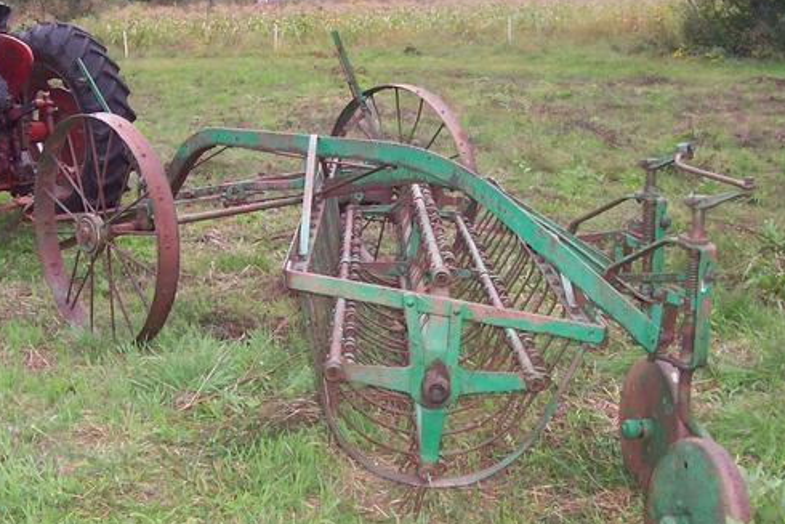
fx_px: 1178
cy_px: 304
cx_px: 327
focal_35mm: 54
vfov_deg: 25.0
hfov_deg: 36.8
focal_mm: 5.6
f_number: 2.8
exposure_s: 1/60
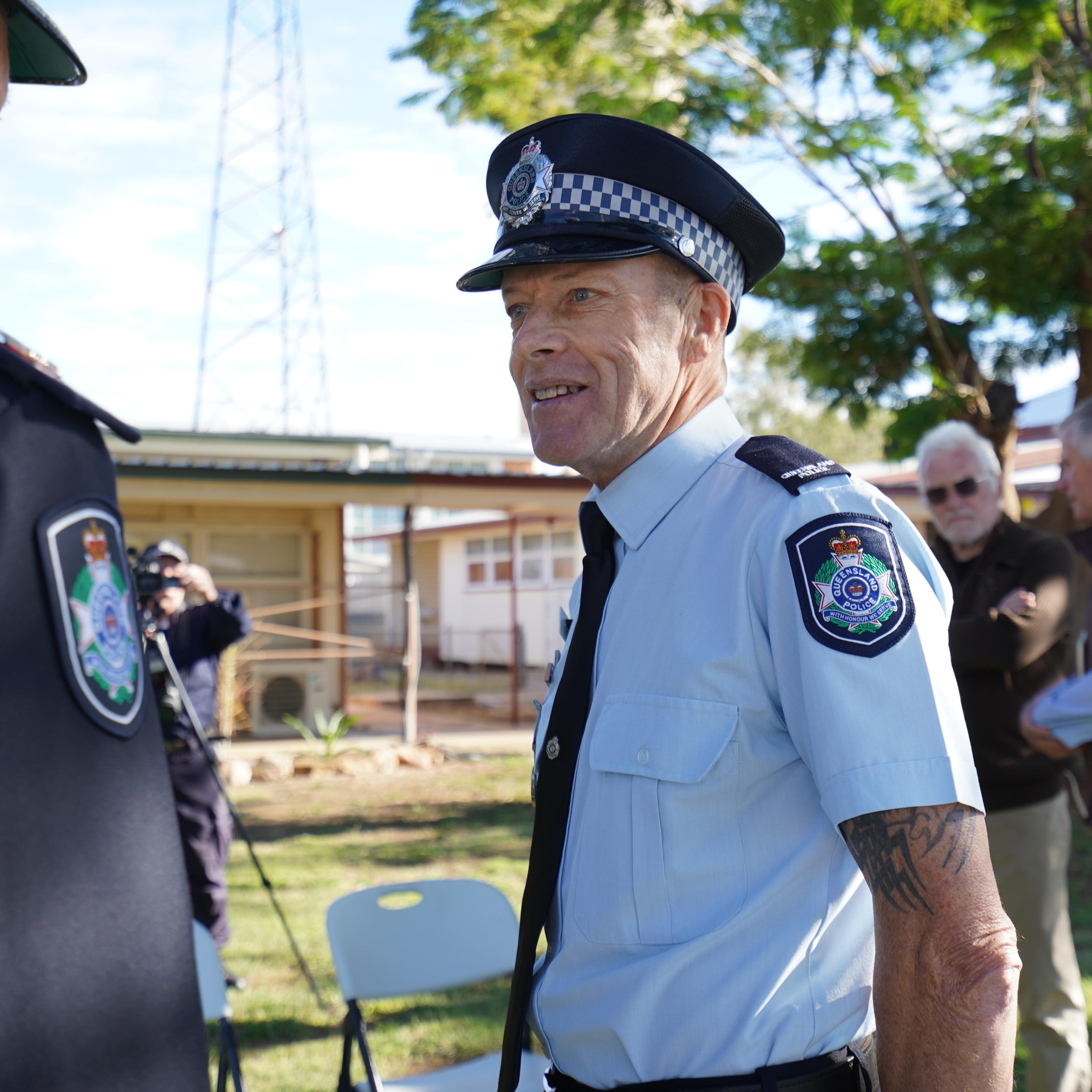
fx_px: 1713
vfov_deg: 35.3
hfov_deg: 35.4
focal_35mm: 48
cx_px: 528
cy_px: 507
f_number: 4.5
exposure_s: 1/160
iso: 100
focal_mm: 35
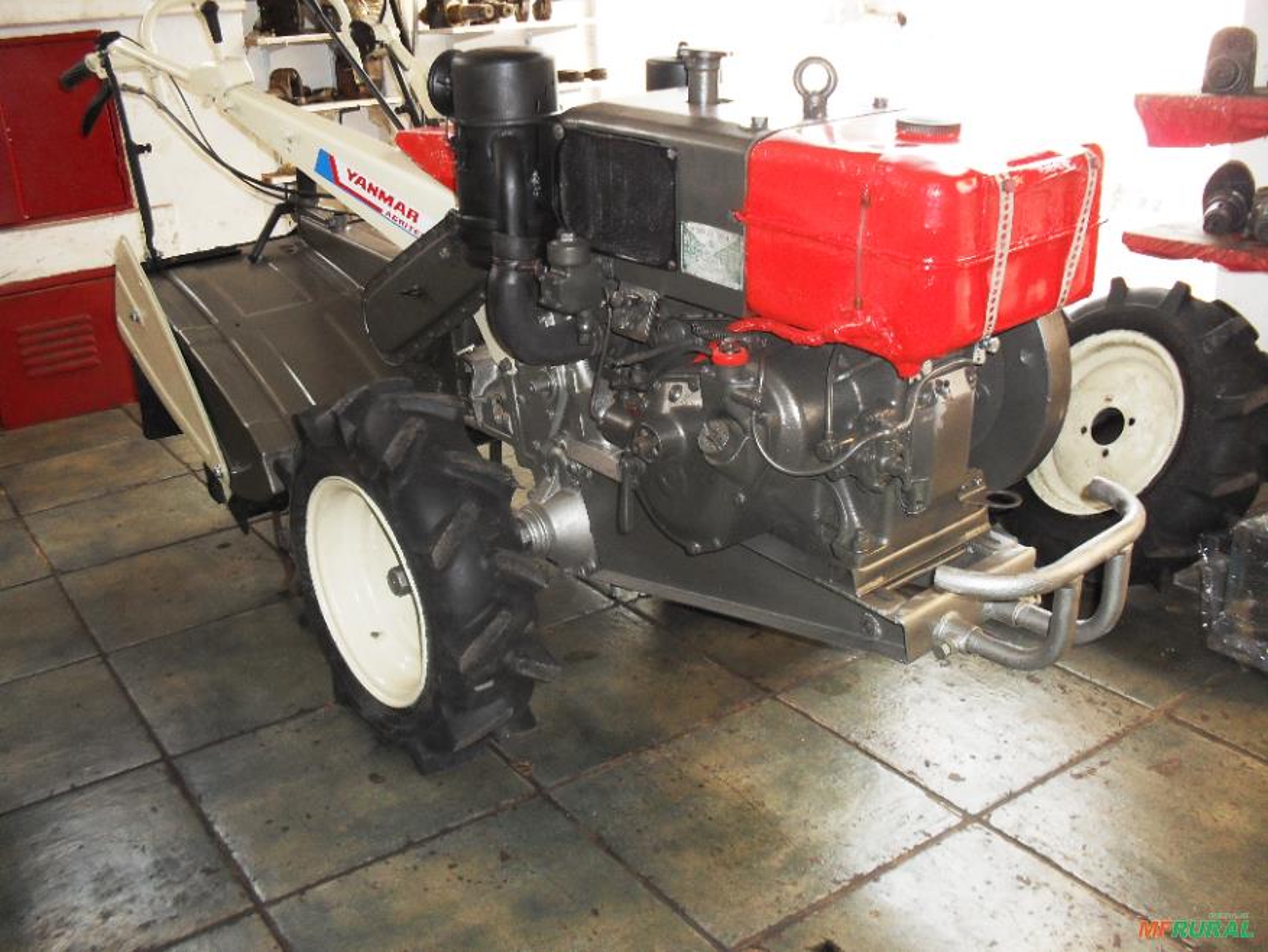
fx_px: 1282
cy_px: 476
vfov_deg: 40.7
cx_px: 634
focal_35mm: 35
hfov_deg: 52.6
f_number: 3.2
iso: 200
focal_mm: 6.3
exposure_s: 1/45
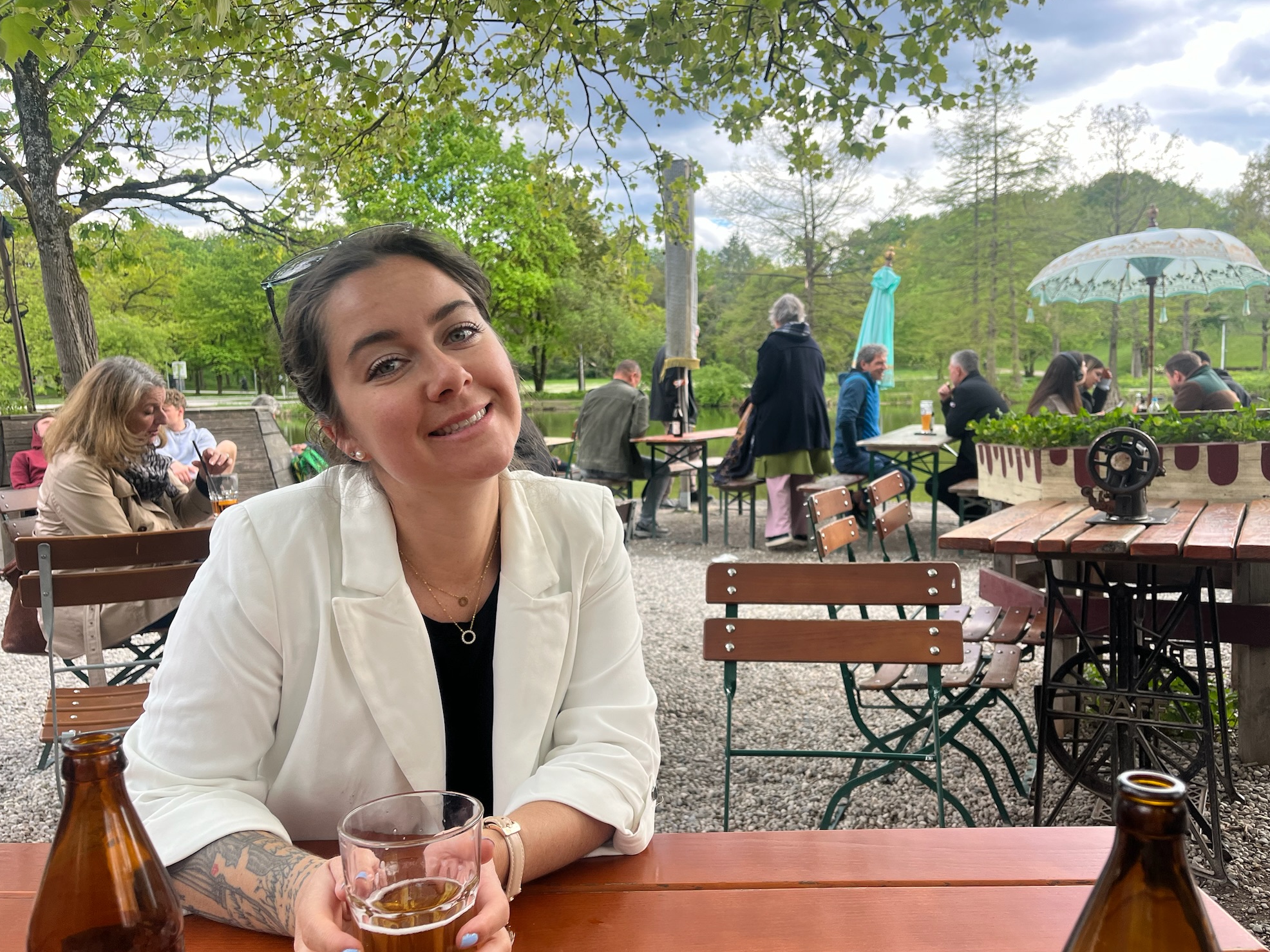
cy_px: 493
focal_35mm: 27
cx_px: 654
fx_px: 991
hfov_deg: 65.3
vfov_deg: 51.3
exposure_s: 1/358
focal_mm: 5.1
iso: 50
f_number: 1.6
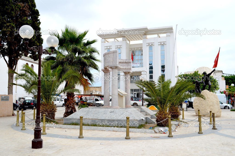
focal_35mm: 33
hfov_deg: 57.3
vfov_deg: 39.8
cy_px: 78
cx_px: 118
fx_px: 215
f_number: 8
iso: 100
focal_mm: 22
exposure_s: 1/250
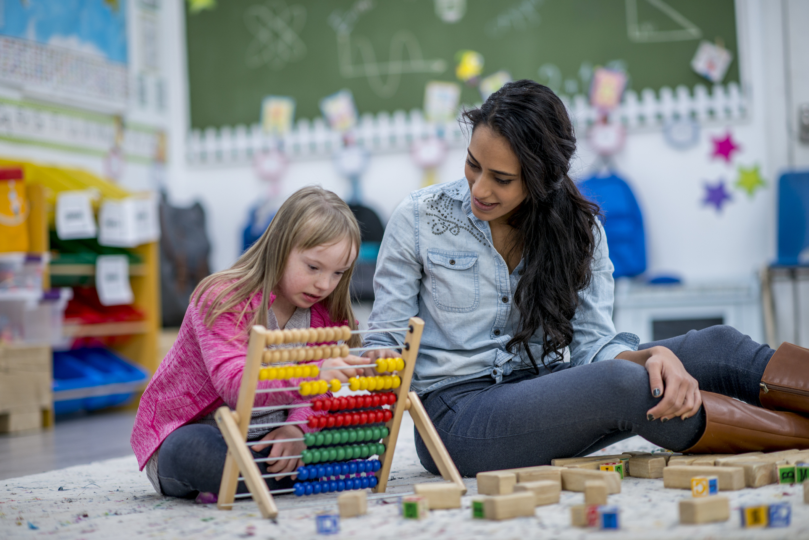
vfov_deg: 16.1
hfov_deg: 23.9
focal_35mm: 85
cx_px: 404
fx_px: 1911
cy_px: 270
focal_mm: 85
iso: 125
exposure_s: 1/125
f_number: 1.8
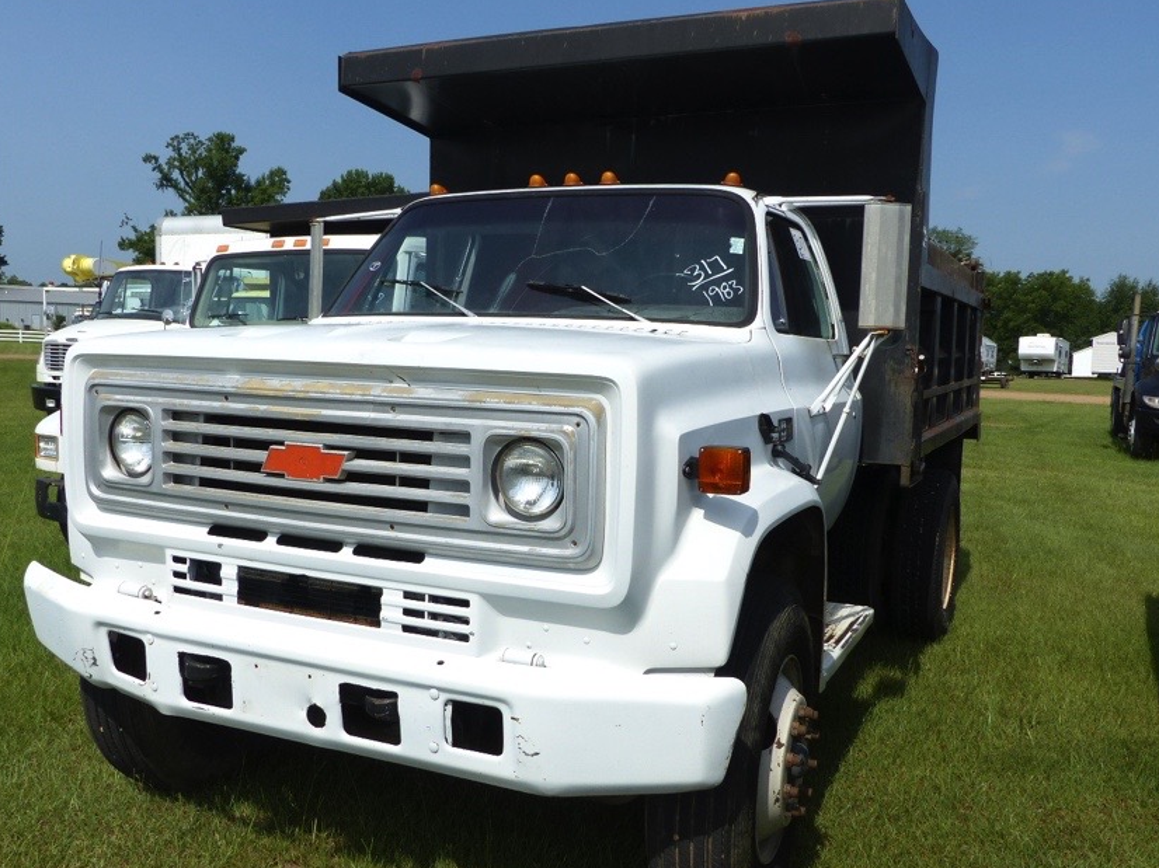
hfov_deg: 58.4
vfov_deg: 45.4
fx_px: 1038
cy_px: 478
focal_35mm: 31
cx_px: 574
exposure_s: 1/1300
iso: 100
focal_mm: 4.5
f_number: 4
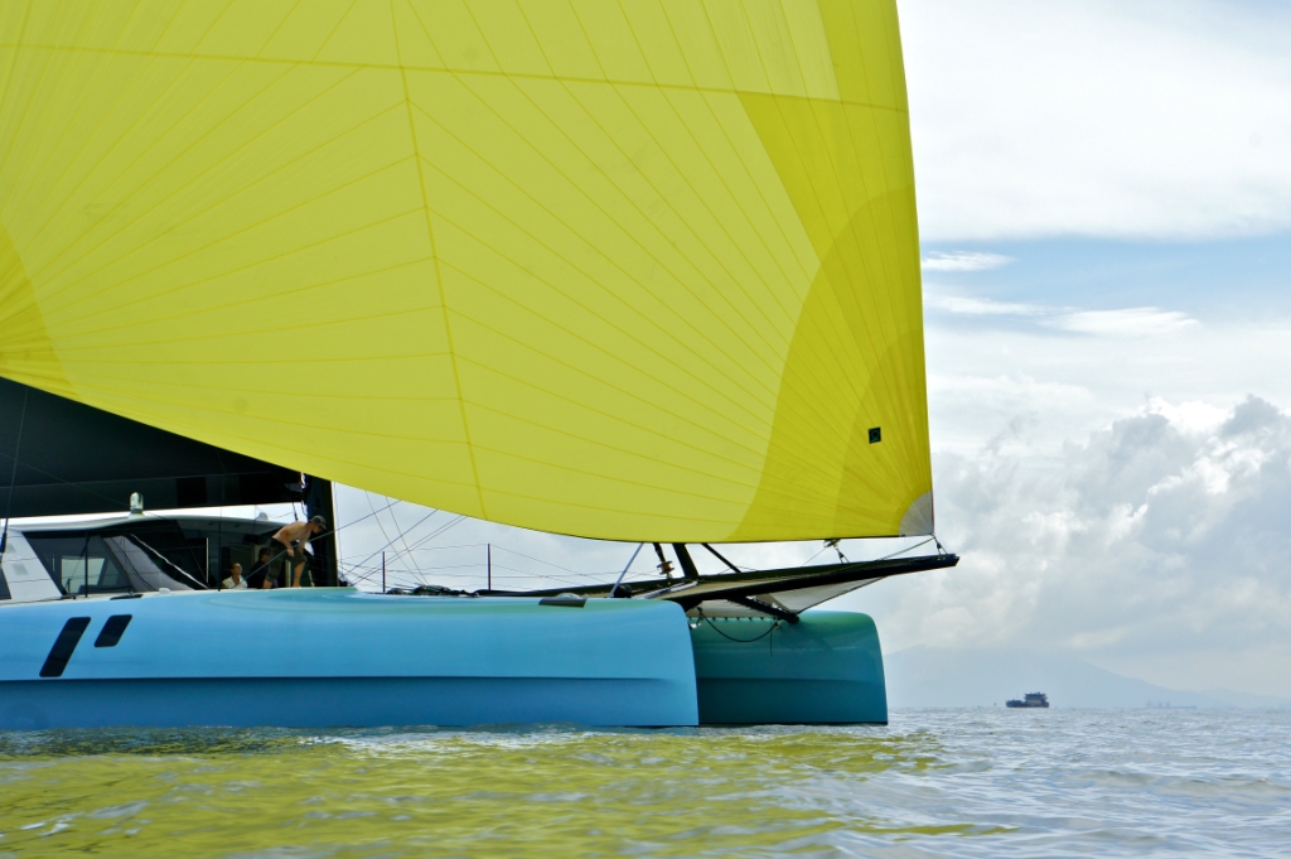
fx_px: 2956
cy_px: 430
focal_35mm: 82
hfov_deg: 24.6
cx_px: 646
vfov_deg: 16.5
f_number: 13
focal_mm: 55
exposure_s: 1/250
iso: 200
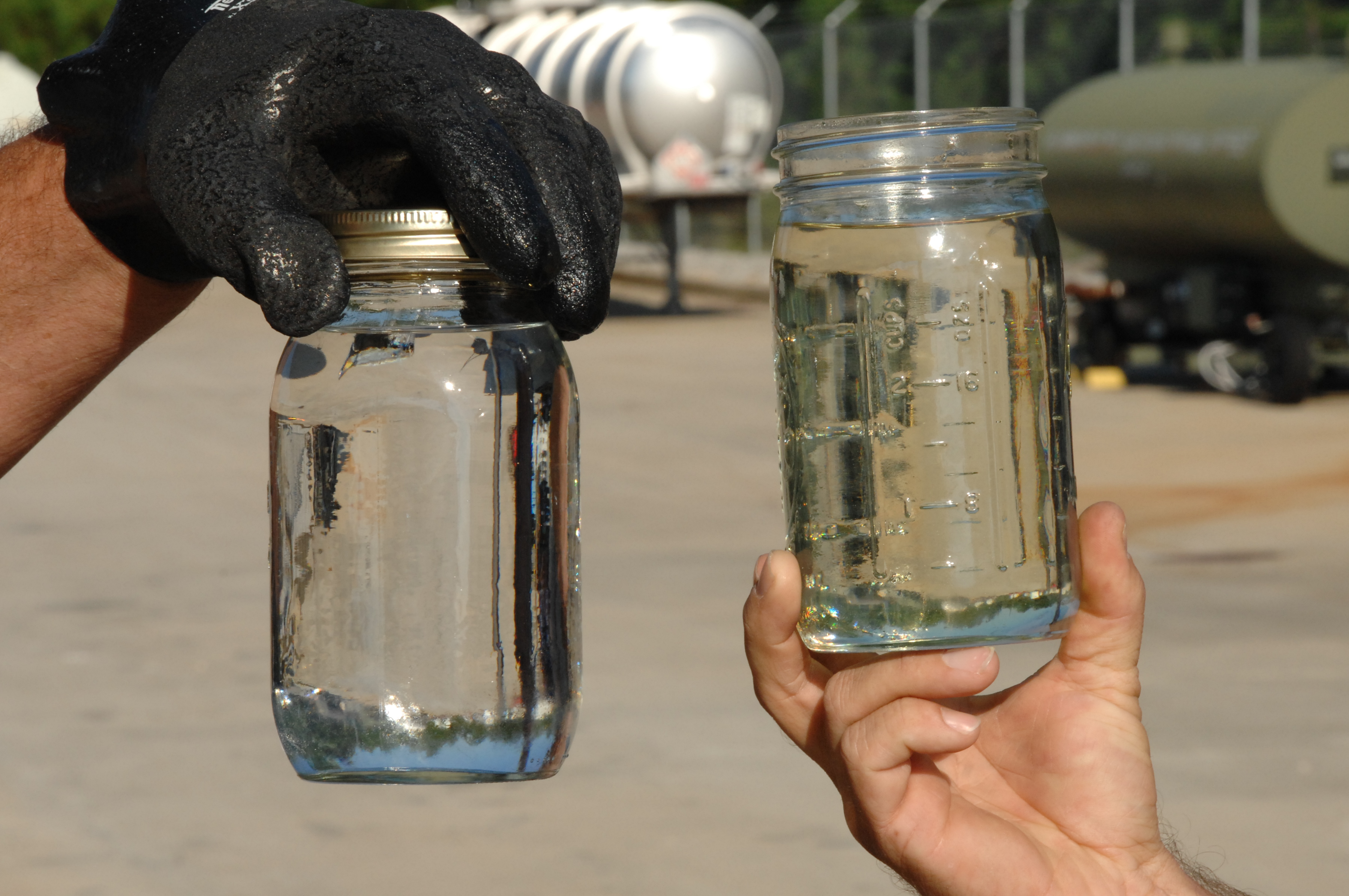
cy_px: 466
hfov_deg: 14.4
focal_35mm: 143
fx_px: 5352
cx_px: 750
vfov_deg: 9.6
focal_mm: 80
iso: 400
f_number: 16
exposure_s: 1/320
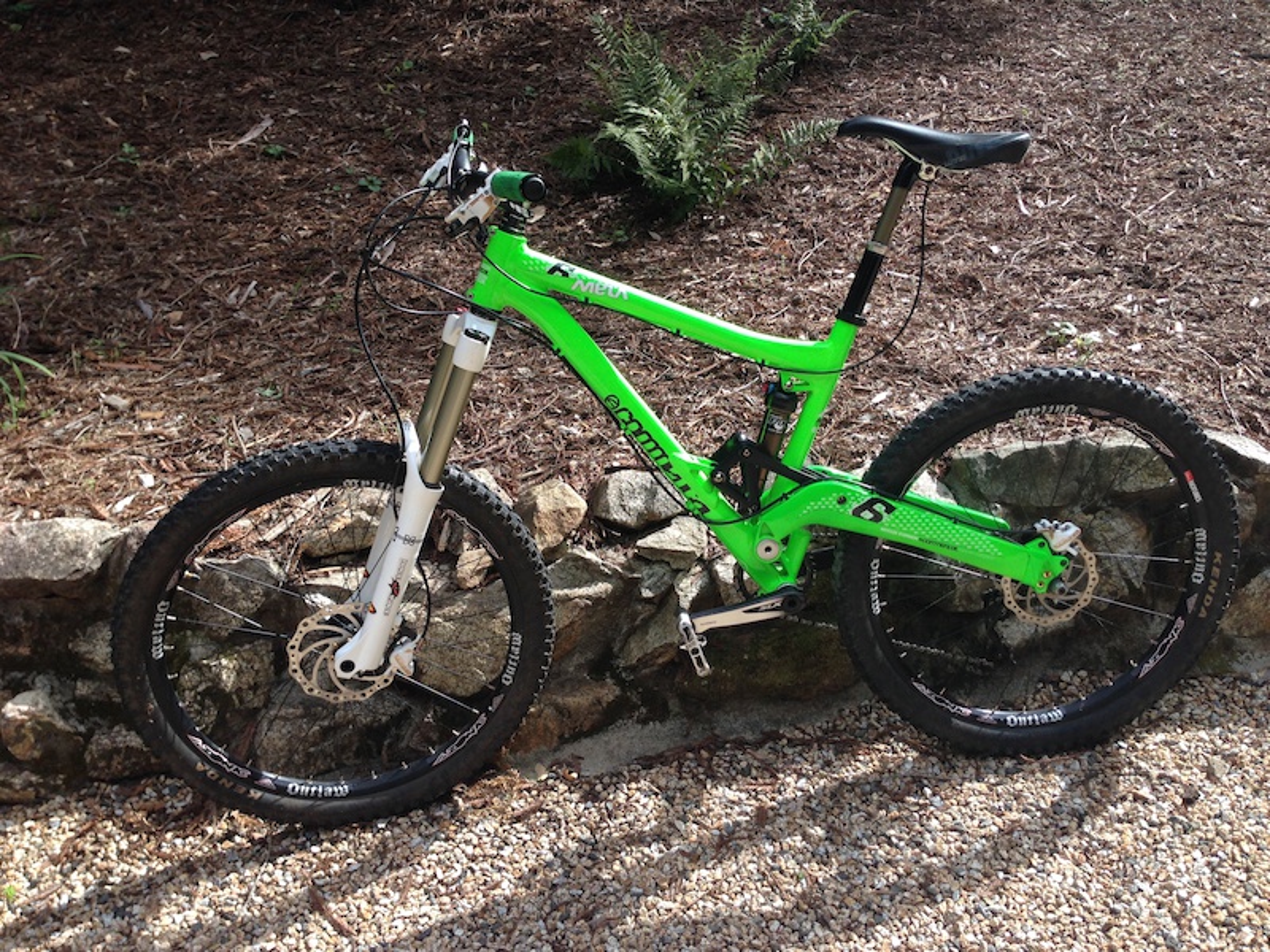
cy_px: 476
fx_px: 1211
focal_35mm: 33
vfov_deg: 42.9
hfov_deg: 55.4
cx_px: 635
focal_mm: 4.12
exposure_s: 1/384
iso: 50
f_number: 2.4
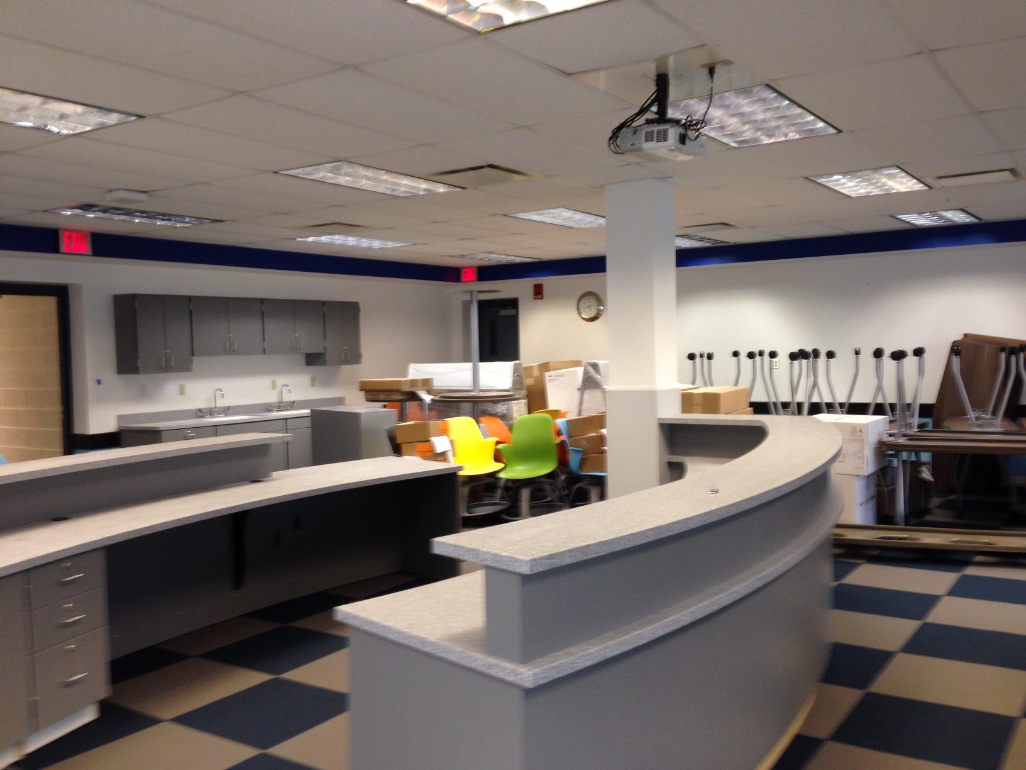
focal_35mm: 33
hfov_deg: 55.4
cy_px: 385
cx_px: 513
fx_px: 978
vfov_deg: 42.9
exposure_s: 1/20
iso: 64
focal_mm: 4.12
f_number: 2.4
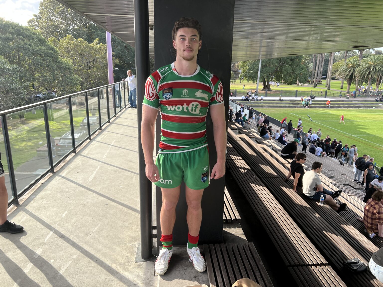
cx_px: 192
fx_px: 288
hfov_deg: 67.3
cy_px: 144
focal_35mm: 26
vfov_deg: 53.1
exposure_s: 1/456
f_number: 1.5
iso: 50
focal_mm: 5.7
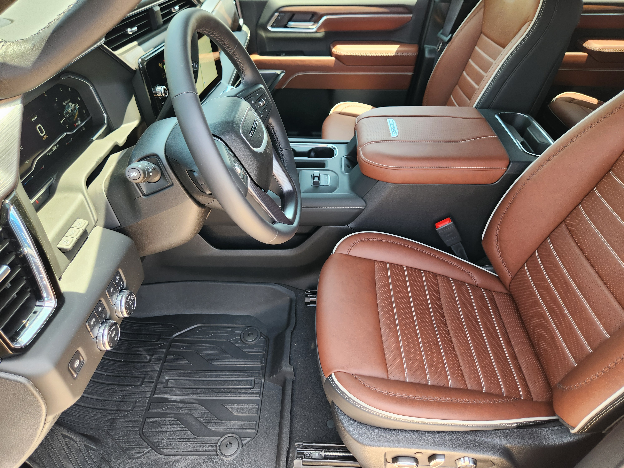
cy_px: 234
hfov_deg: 73.9
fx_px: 415
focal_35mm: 23
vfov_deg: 58.9
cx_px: 312
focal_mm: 5.4
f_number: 1.8
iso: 80
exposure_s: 1/180
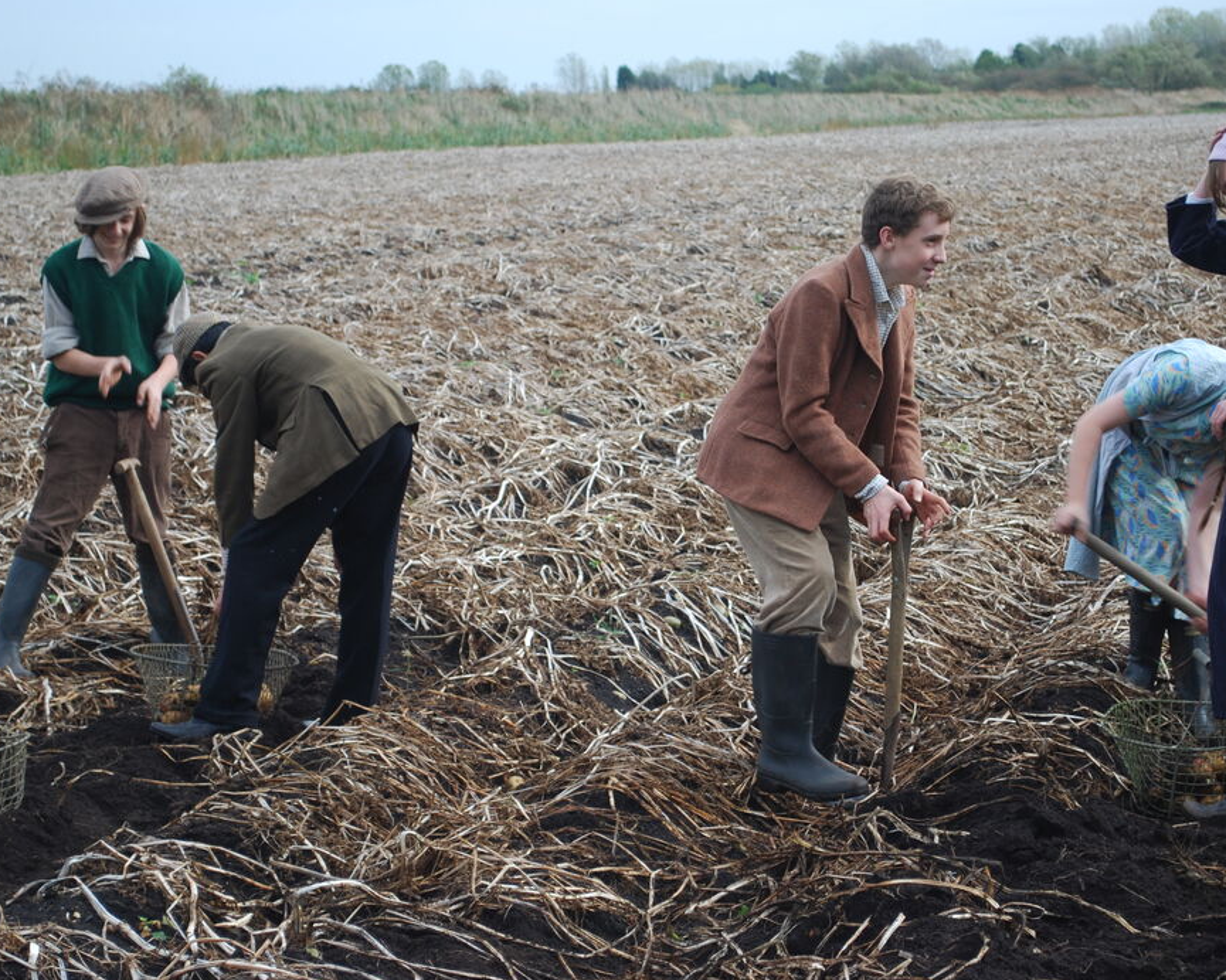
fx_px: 3395
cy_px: 492
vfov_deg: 16.4
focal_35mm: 94
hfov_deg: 20.5
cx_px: 653
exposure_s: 1/125
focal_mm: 55
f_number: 5.6
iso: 110
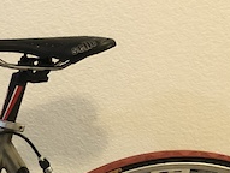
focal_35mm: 117
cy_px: 276
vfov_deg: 12.0
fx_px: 779
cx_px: -149
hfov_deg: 15.1
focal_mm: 3.99
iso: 50
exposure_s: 1/15
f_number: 1.8
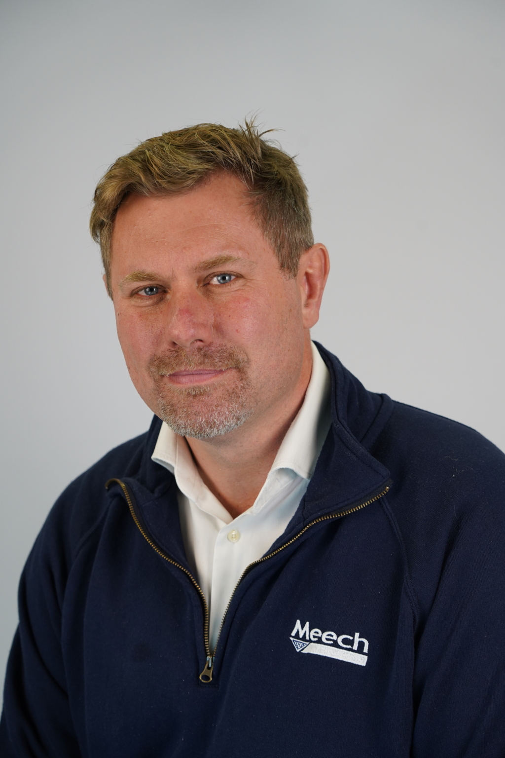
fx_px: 1809
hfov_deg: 15.9
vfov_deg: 23.6
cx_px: 252
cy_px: 379
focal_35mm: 86
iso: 1000
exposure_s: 1/160
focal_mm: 86
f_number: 5.6
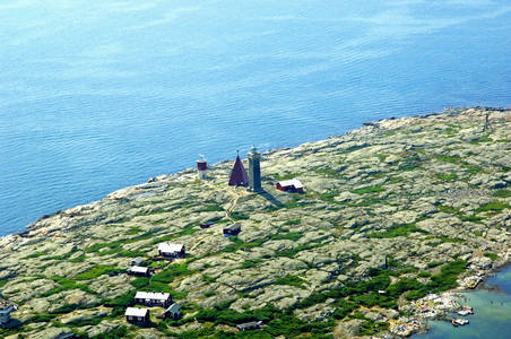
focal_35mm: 123
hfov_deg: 16.7
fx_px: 1743
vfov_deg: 11.1
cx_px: 256
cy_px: 170
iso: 400
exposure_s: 1/1000
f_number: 8
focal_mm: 82
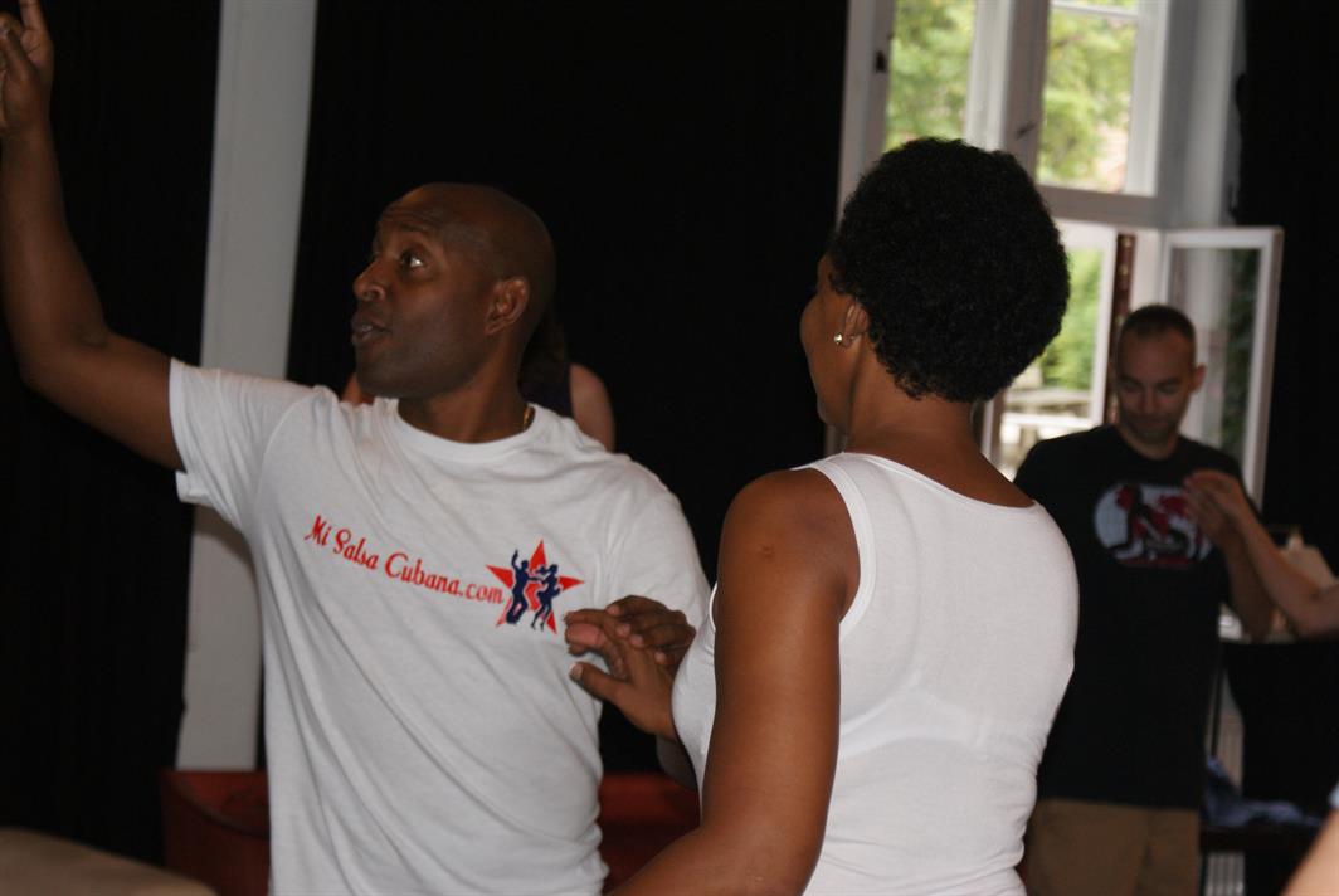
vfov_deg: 13.1
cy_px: 448
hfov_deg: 19.4
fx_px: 3910
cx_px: 670
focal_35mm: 105
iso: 400
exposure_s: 1/125
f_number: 5.6
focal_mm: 70
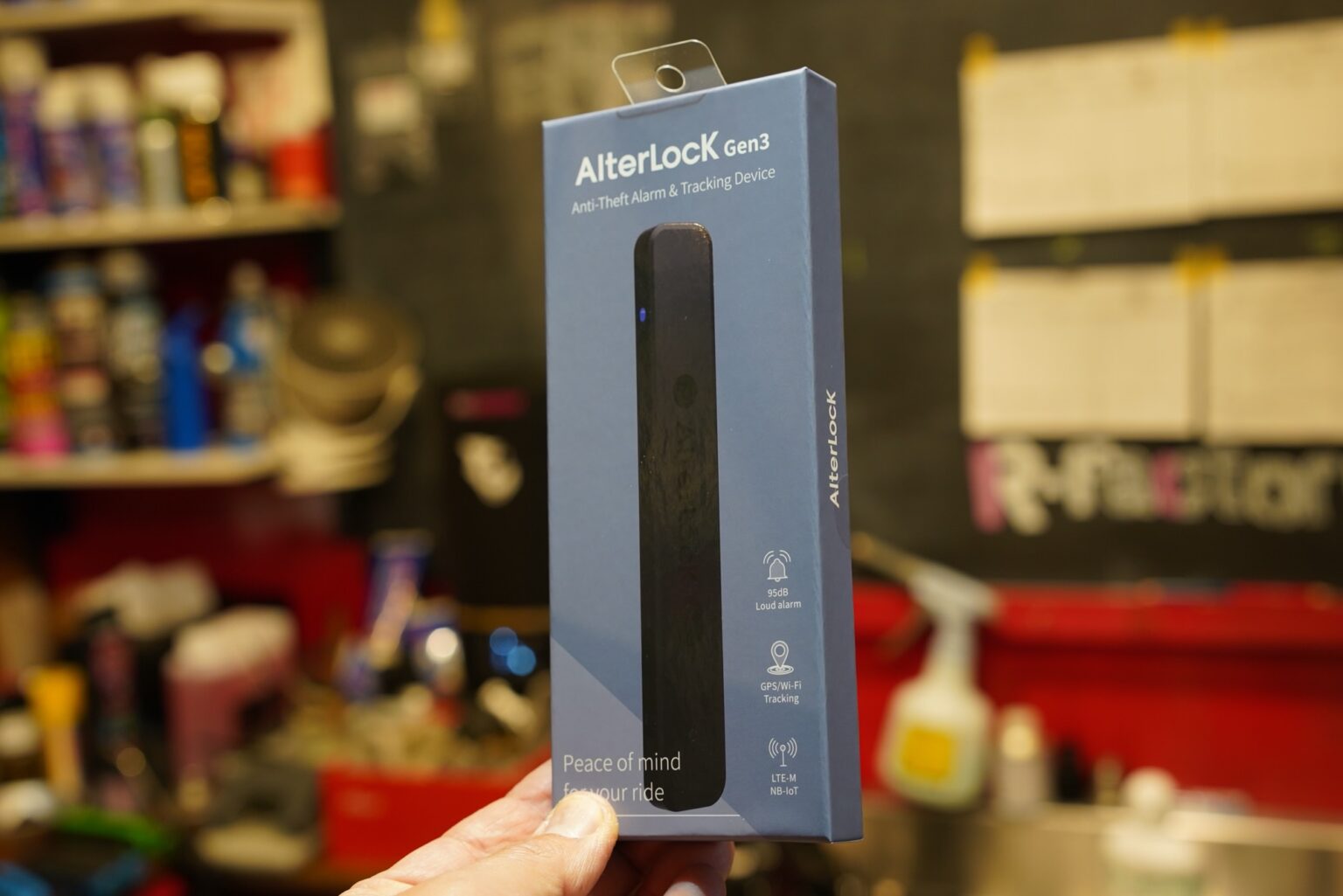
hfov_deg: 39.6
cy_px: 448
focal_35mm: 50
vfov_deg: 27.0
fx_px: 1866
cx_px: 672
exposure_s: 1/100
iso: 1000
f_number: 5
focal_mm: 50
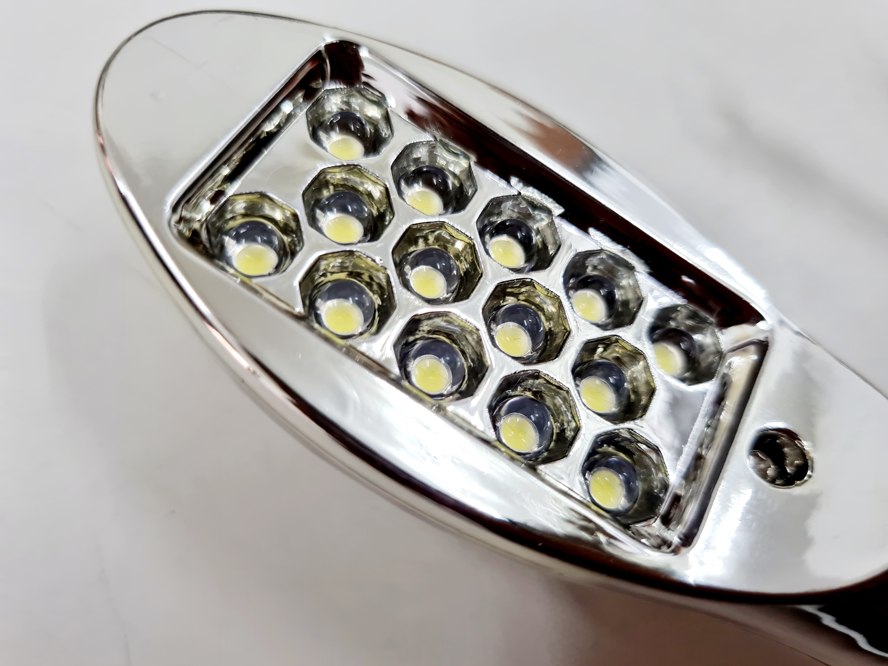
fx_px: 667
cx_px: 444
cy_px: 333
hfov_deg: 67.3
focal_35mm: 26
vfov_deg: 53.1
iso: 100
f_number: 1.8
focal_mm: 5.4
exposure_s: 1/100
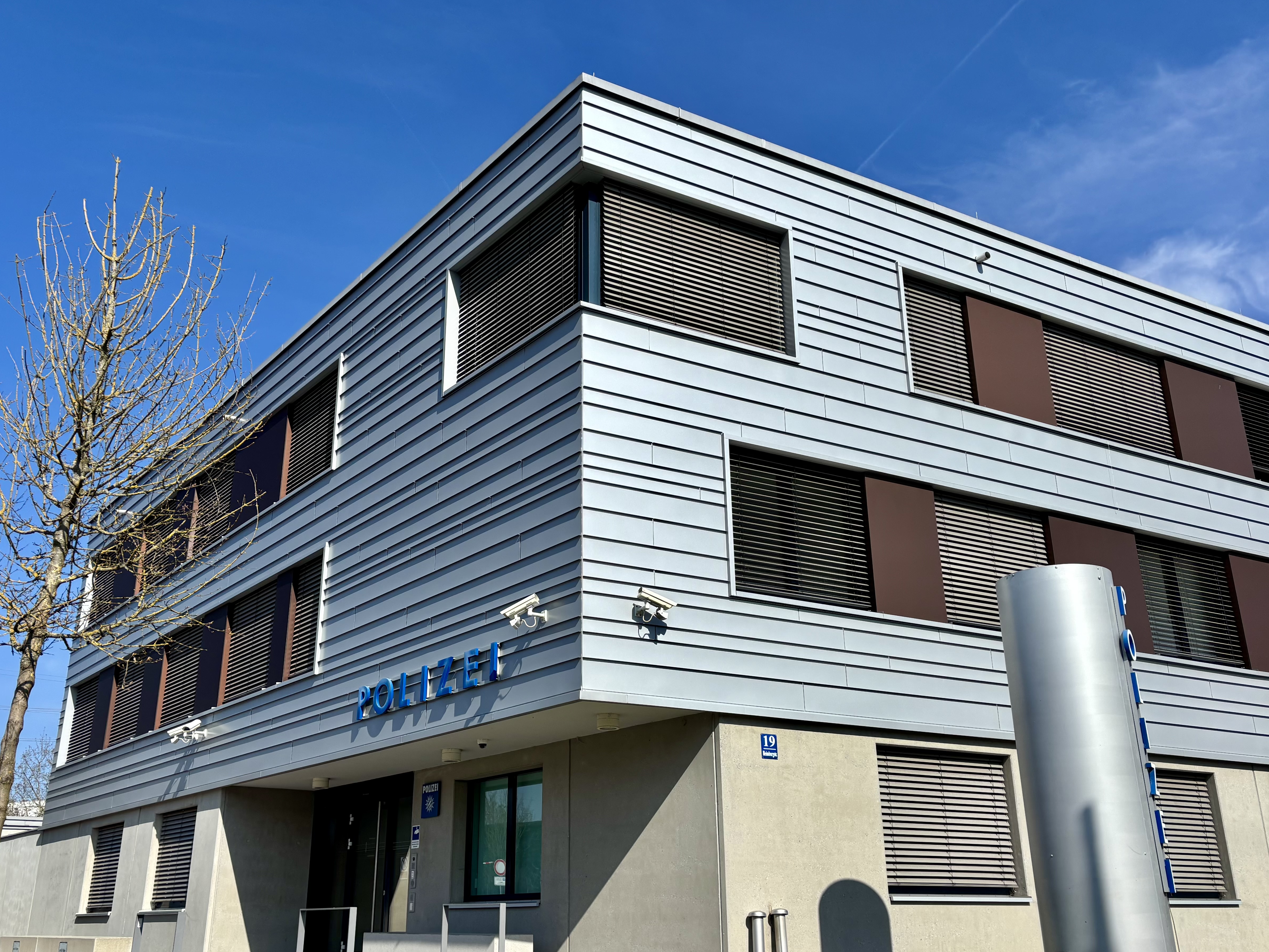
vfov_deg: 45.4
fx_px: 1136
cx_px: 618
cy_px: 496
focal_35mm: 31
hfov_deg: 58.3
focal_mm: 5.96
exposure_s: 1/3534
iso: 50
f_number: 1.6
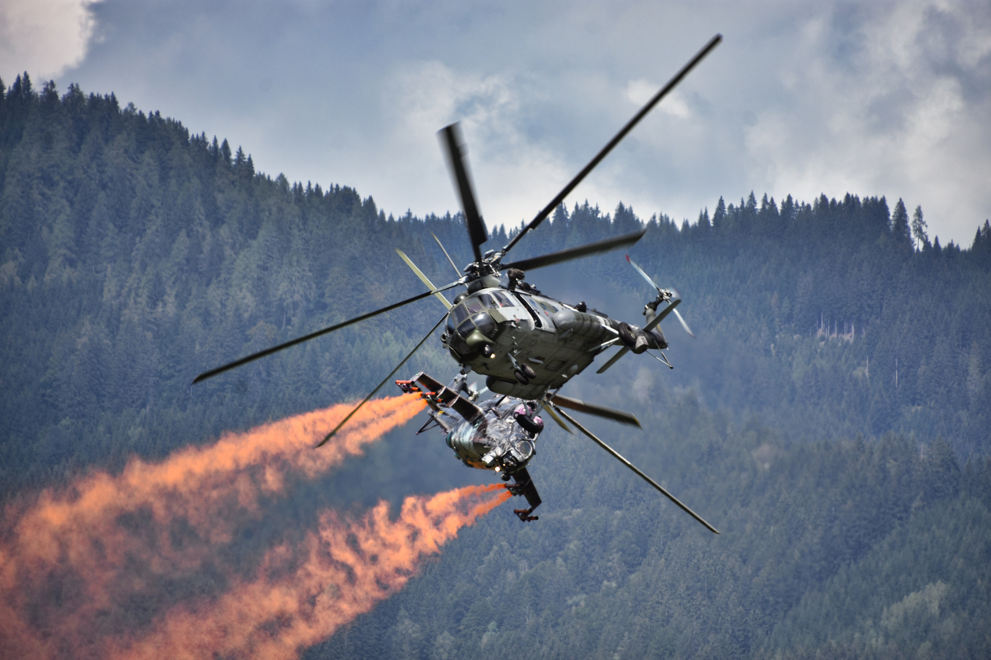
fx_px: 12387
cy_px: 330
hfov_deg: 4.6
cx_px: 496
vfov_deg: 3.1
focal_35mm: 450
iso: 100
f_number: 6.3
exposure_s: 1/500
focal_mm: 300
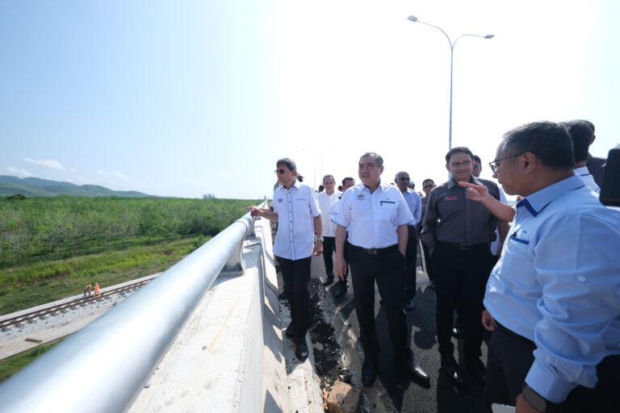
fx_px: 207
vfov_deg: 90.0
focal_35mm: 12
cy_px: 206
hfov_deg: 112.6
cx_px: 310
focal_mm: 8
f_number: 2.8
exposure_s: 1/3200
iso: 250
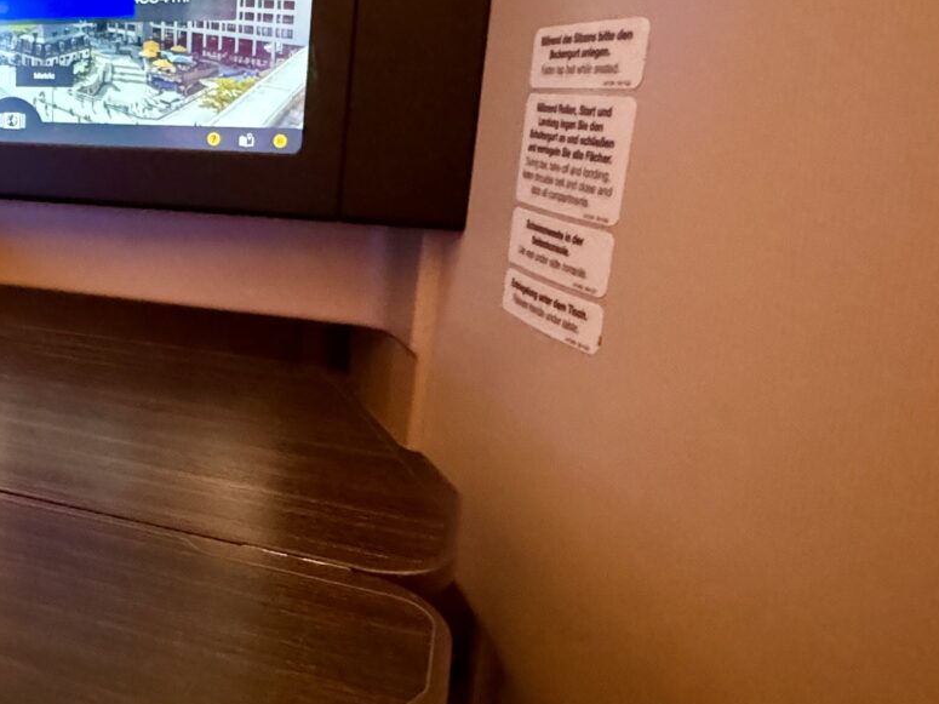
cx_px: -2
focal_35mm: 37
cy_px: 305
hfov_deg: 43.0
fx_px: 1004
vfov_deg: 38.6
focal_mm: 2.22
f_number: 2.2
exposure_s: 1/37
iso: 1250
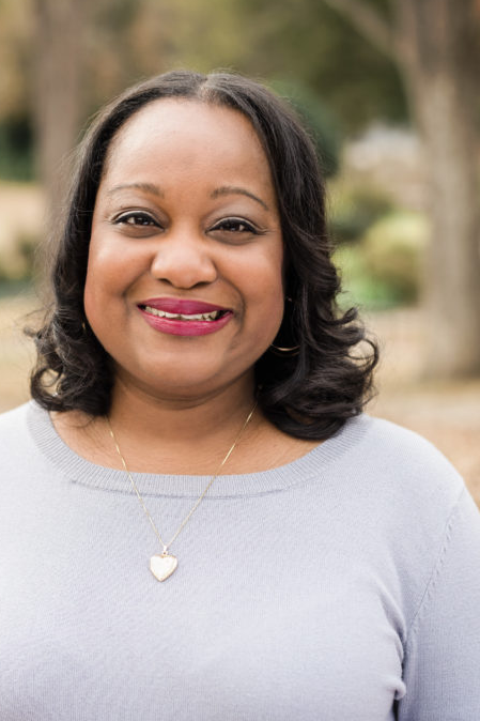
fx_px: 1521
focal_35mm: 76
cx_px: 112
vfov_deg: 26.7
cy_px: 359
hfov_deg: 17.8
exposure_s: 1/320
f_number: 2.8
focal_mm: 50
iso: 200
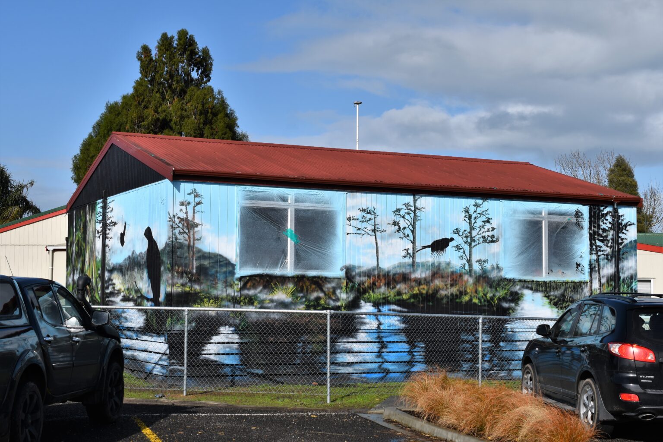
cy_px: 221
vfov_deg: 22.6
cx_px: 332
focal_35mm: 60
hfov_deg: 33.4
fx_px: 1105
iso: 100
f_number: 10
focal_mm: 40
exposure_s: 1/400
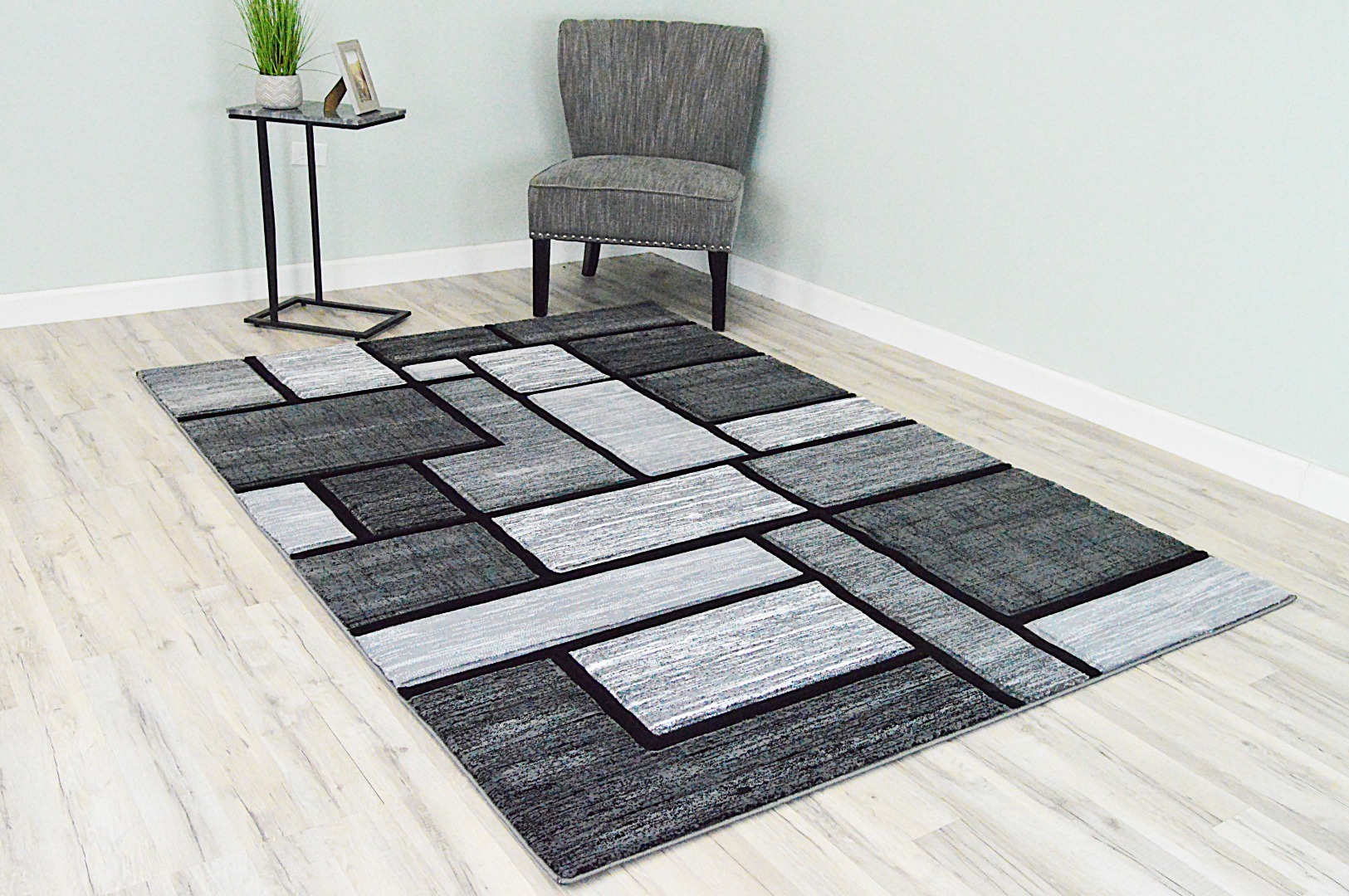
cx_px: 674
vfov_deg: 39.9
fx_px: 1235
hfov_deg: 57.3
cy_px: 448
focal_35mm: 33
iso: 6400
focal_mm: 22
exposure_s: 1/160
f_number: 6.3
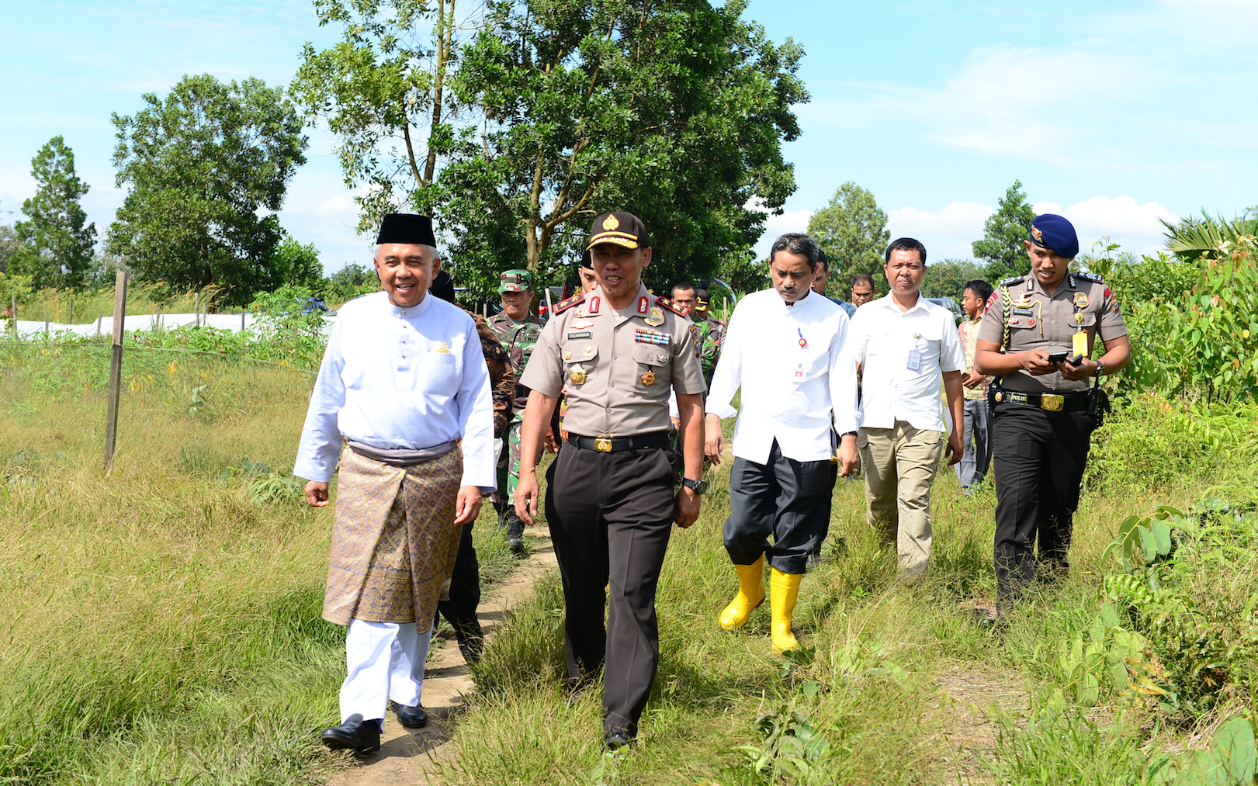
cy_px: 386
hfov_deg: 41.1
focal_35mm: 49
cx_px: 630
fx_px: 1680
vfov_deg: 26.3
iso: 100
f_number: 6.3
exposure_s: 1/250
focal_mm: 48
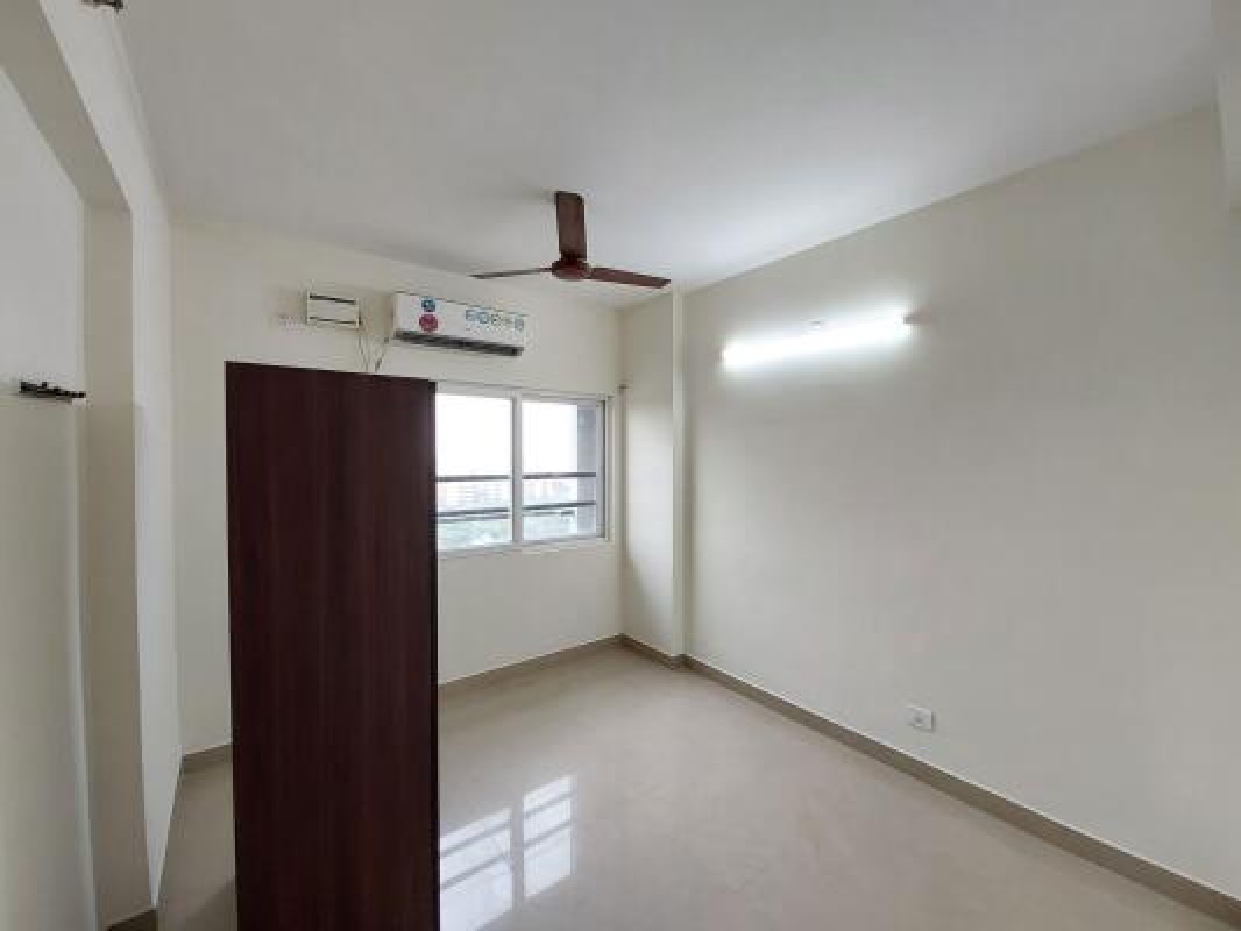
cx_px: 620
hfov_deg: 106.2
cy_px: 466
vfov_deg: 89.9
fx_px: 466
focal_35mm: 13
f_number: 2.2
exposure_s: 1/50
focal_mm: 1.42
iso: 160
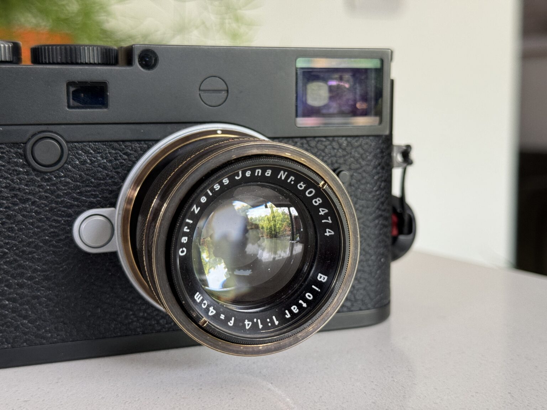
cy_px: 205
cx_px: 274
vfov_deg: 30.3
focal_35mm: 48
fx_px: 758
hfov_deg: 39.7
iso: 160
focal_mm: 6.76
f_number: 1.78
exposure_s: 1/50
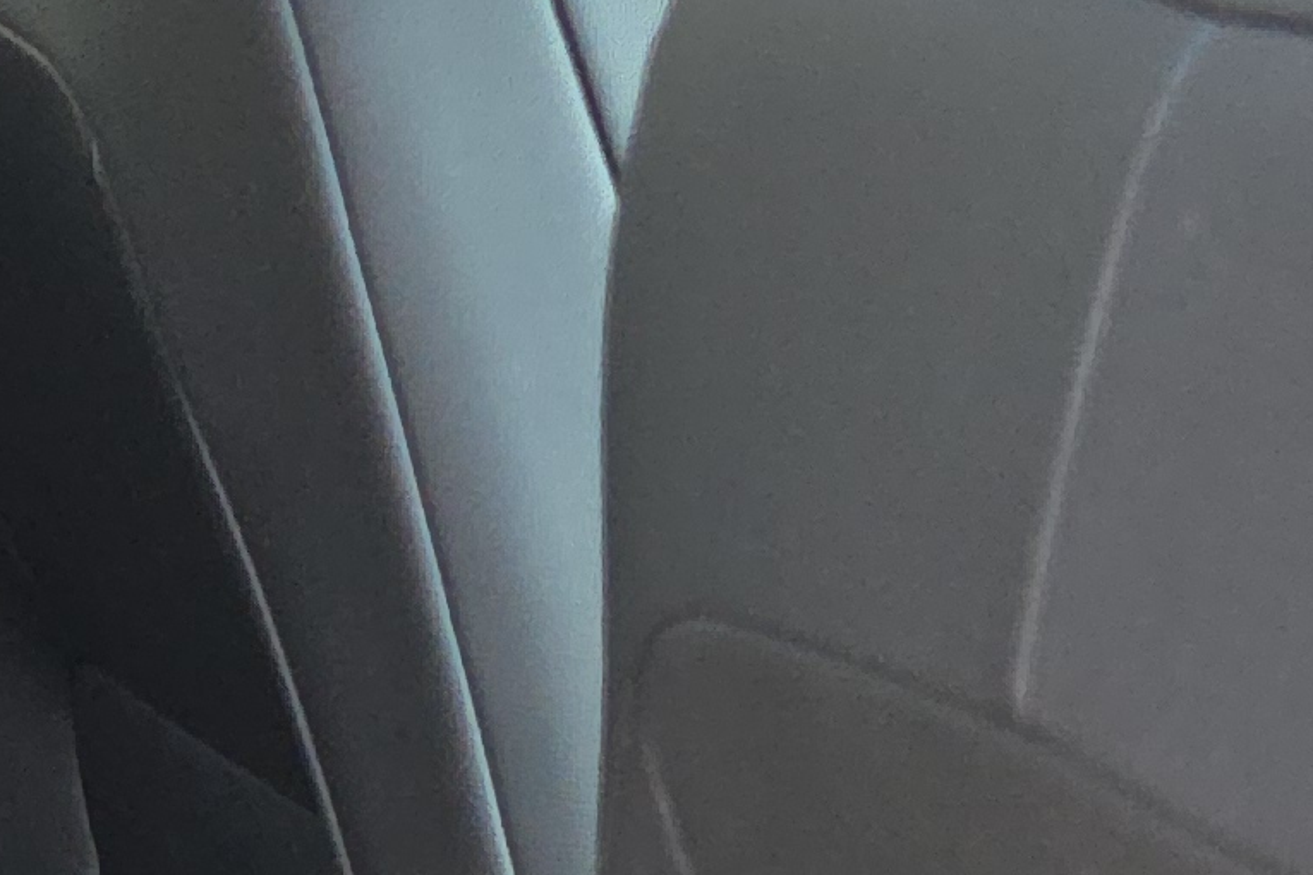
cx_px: -1040
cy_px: 2282
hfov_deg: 14.4
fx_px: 4559
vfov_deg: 9.4
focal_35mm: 125
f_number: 1.7
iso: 160
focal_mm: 6.3
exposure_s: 1/180
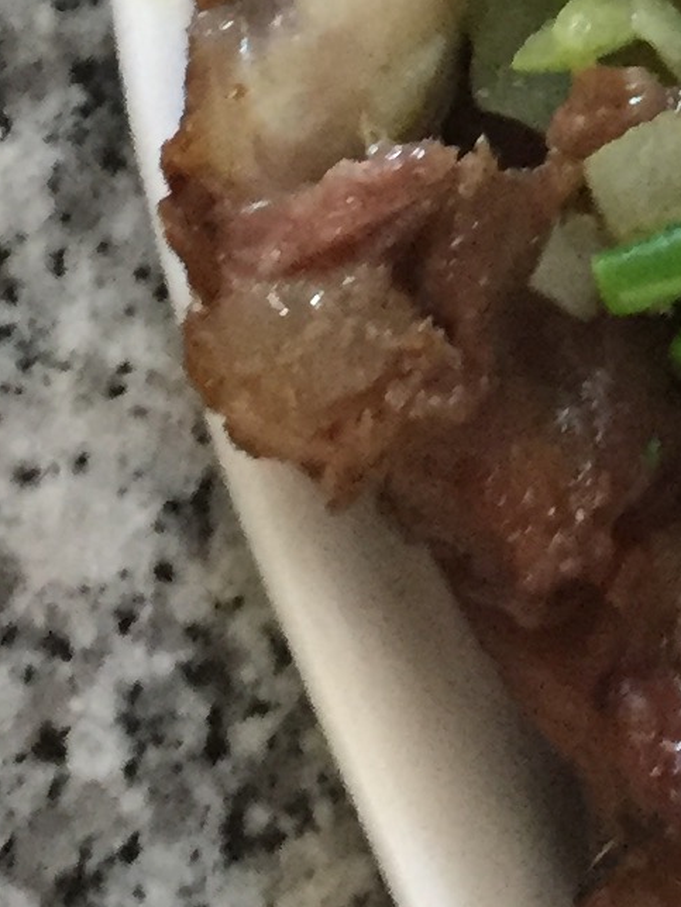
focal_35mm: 147
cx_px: 967
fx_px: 3856
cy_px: -420
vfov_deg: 12.8
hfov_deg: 9.8
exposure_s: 1/25
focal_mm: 4.15
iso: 250
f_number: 2.2
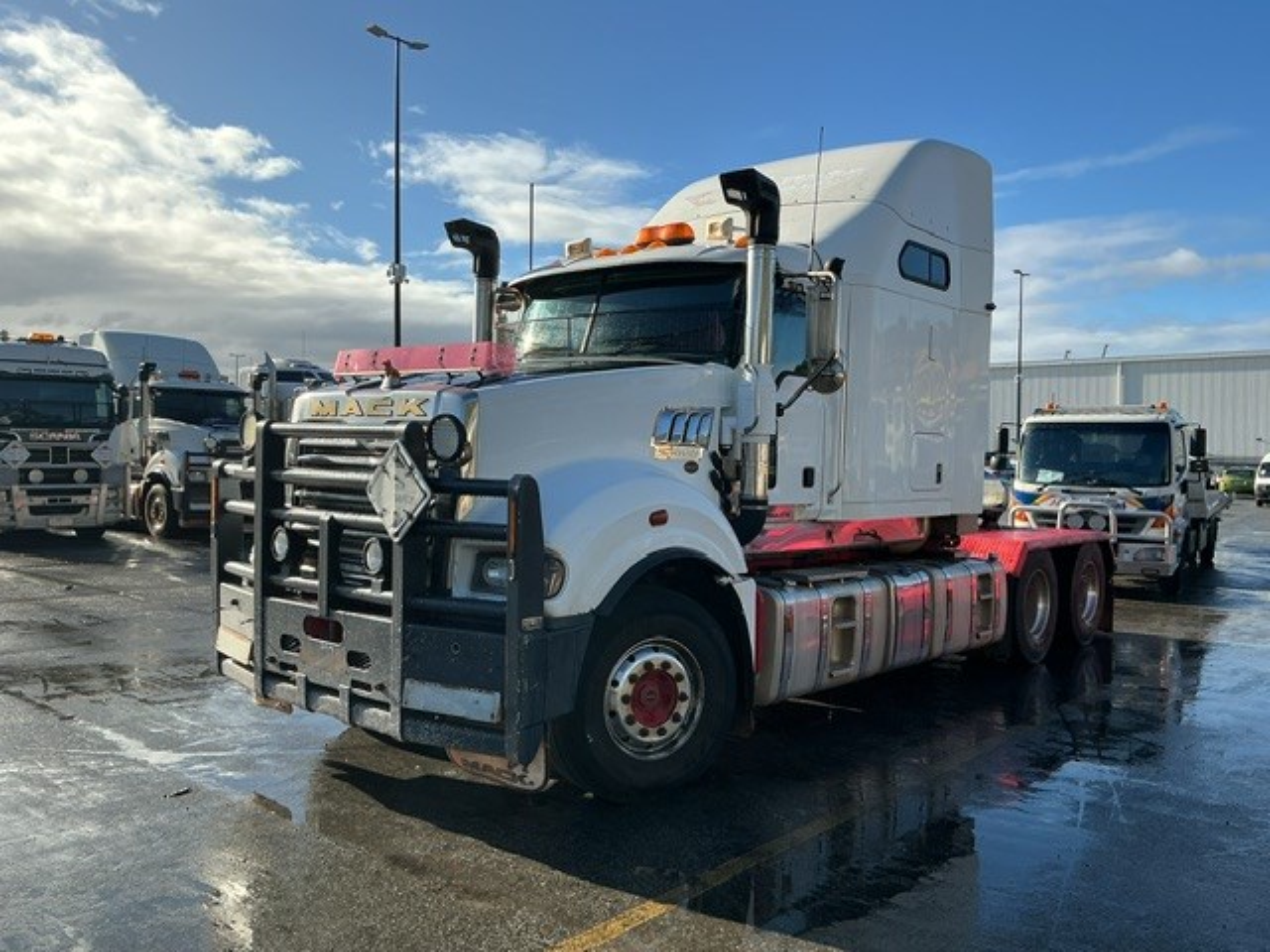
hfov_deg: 61.7
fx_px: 1064
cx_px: 635
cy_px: 476
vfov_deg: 48.2
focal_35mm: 29
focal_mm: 3
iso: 25
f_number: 1.8
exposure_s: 1/1730
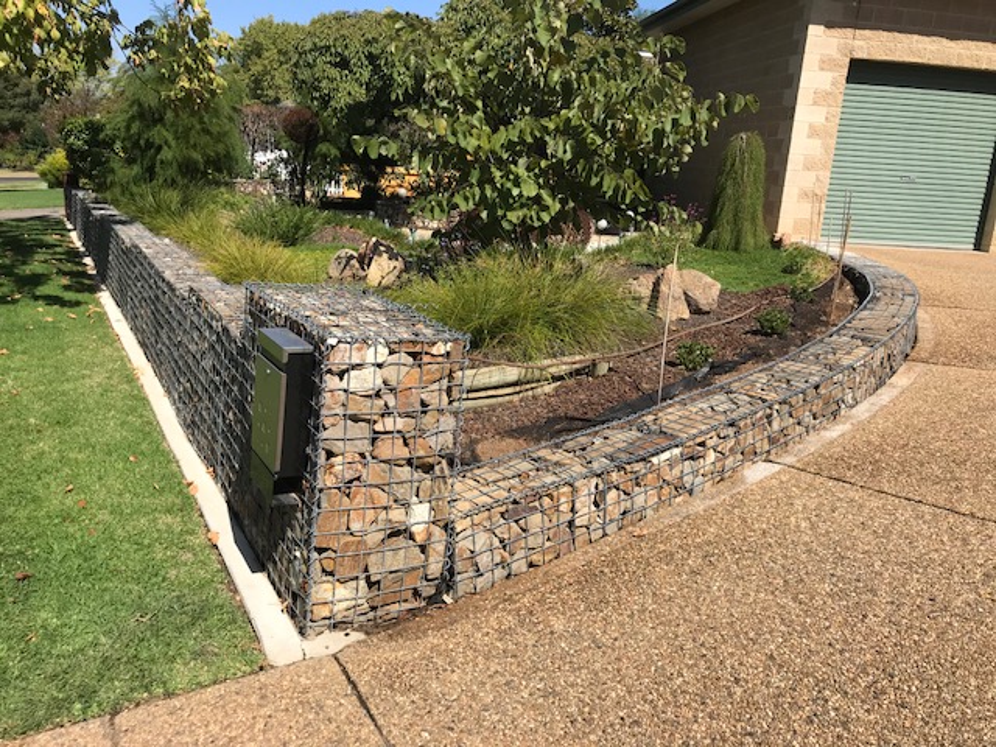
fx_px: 806
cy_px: 374
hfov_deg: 63.4
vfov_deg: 49.7
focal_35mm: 28
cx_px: 498
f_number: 1.8
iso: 20
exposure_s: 1/2398
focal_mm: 3.99
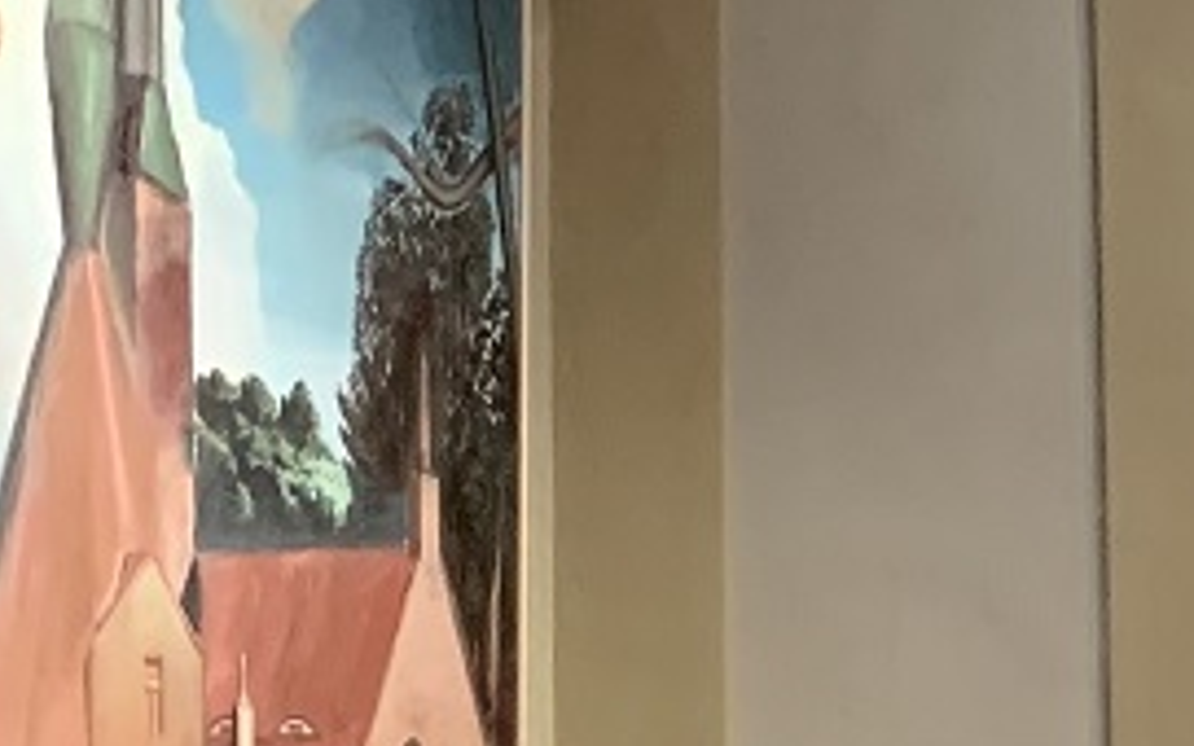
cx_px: 2164
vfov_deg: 8.6
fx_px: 4946
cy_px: 709
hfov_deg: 12.5
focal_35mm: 152
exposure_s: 1/33
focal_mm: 4.25
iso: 320
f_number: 1.8
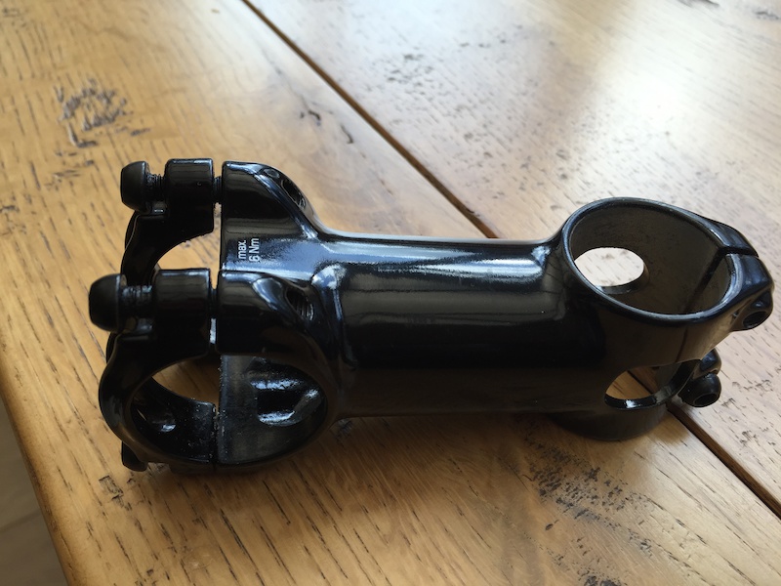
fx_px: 654
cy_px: 293
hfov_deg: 61.7
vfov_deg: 48.2
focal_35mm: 29
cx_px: 390
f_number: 2.2
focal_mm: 4.15
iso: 32
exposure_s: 1/223
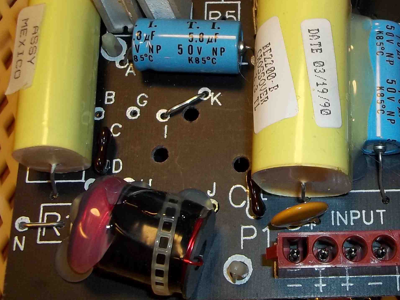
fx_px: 774
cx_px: 301
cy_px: 65
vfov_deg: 21.7
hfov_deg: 28.5
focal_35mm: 67
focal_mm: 5.7
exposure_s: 1/30
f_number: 2.9
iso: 80
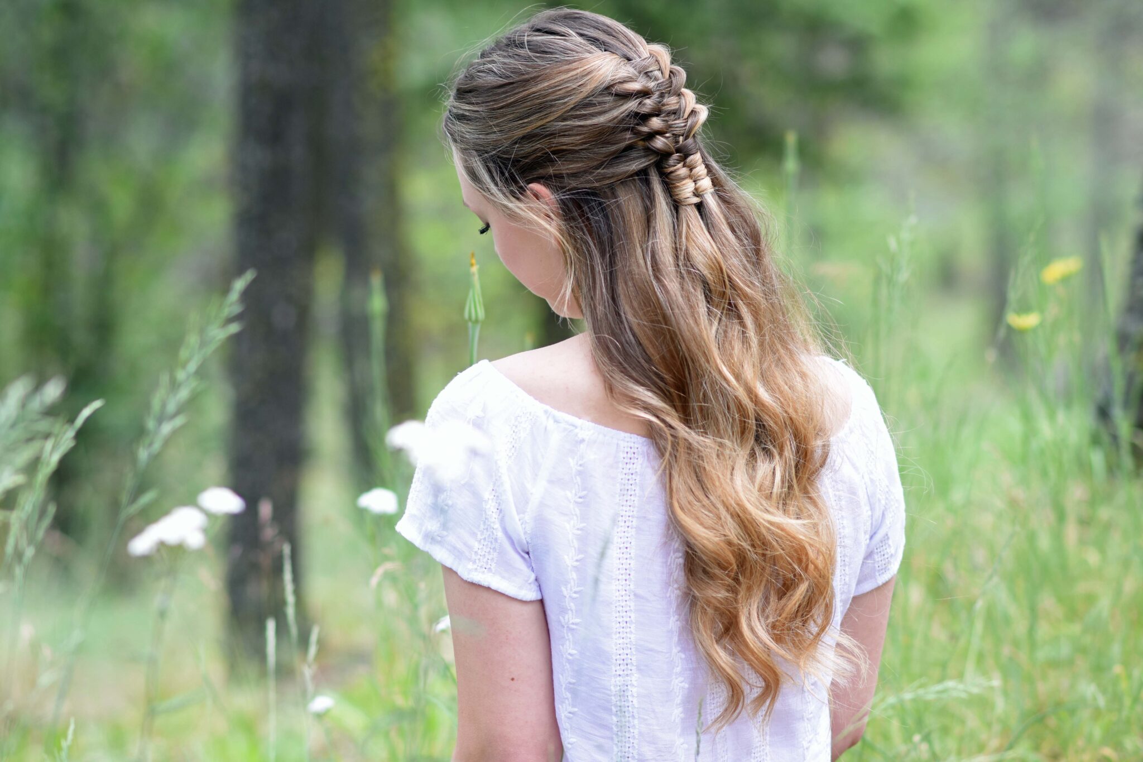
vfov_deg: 10.8
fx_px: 4048
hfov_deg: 16.1
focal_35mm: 128
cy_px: 381
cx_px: 572
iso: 200
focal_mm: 85
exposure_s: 1/640
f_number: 2.5
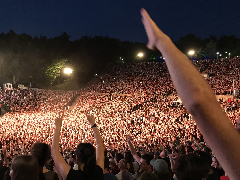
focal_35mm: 28
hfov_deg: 63.4
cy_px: 90
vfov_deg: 49.7
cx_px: 120
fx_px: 194
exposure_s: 1/17
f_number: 1.8
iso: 80
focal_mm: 3.99
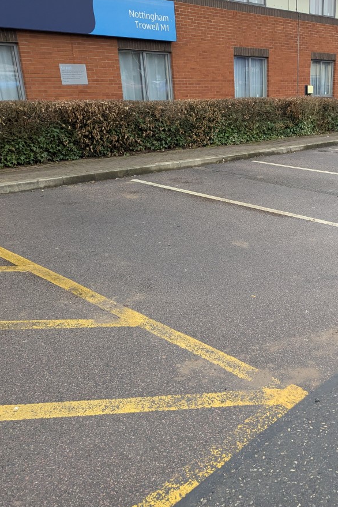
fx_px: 479
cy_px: 255
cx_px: 277
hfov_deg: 37.3
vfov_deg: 55.8
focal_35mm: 34
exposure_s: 1/587
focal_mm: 6.81
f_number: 1.85
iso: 598
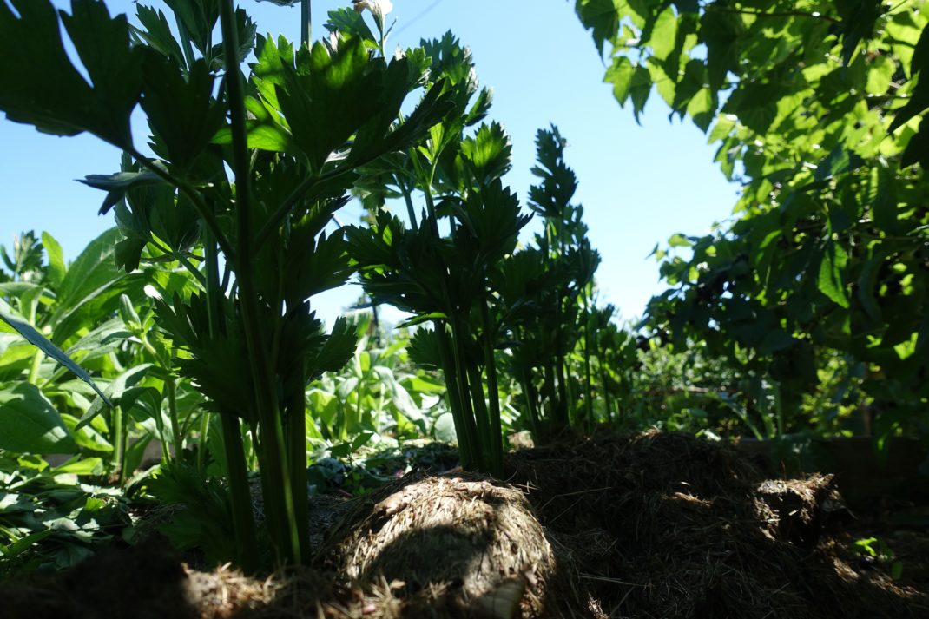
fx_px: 619
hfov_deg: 73.8
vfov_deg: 53.1
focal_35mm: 24
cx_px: 464
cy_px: 310
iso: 125
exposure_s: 1/320
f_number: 4
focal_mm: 8.8
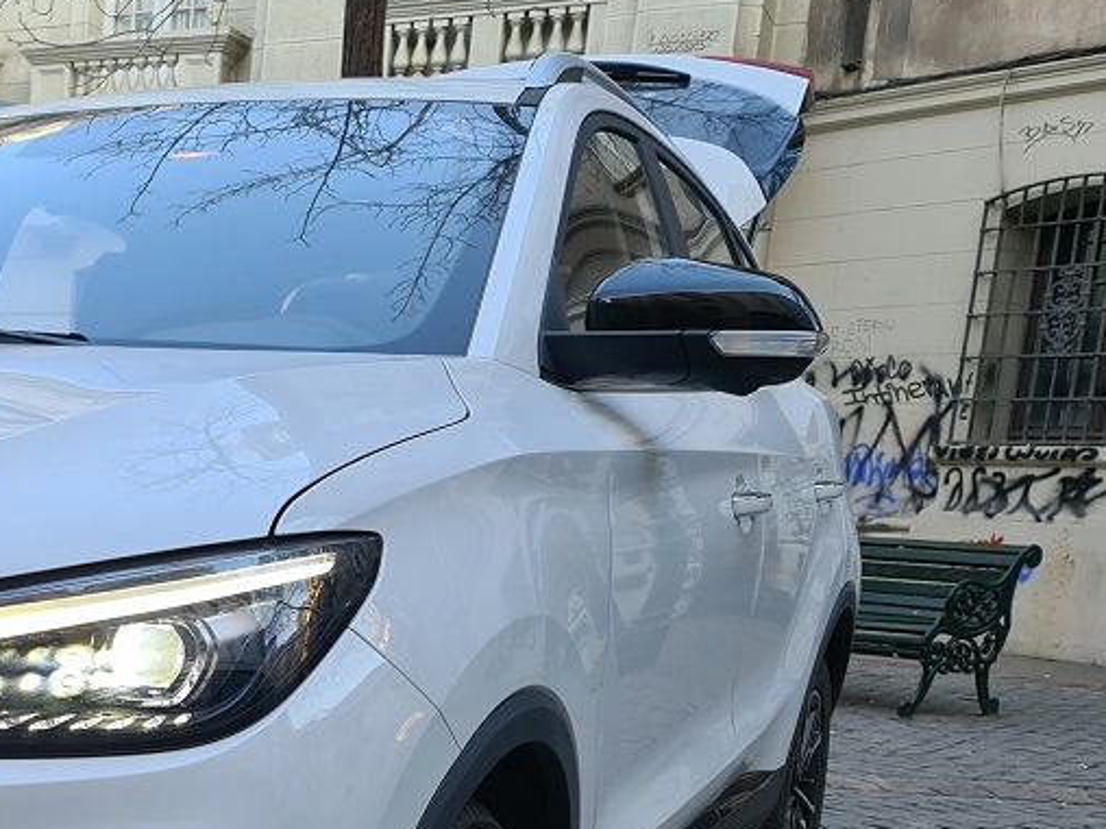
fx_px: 1885
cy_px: 812
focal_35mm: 59
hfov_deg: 28.8
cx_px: -181
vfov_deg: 23.8
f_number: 1.8
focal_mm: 7
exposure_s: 1/100
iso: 50
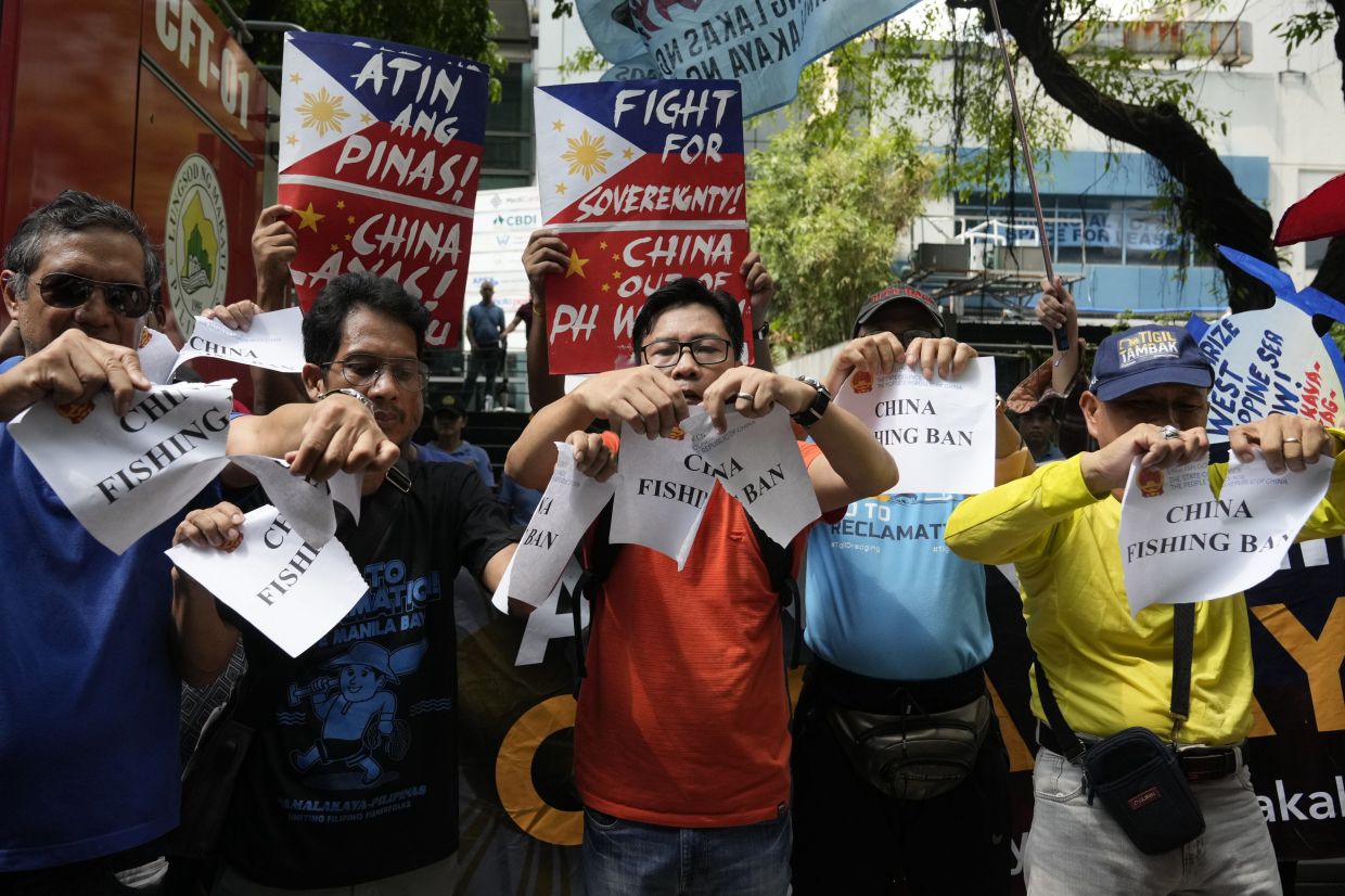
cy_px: 448
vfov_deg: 51.3
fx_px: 934
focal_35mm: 25
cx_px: 672
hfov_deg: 71.5
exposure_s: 1/1600
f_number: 5
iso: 1600
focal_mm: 25
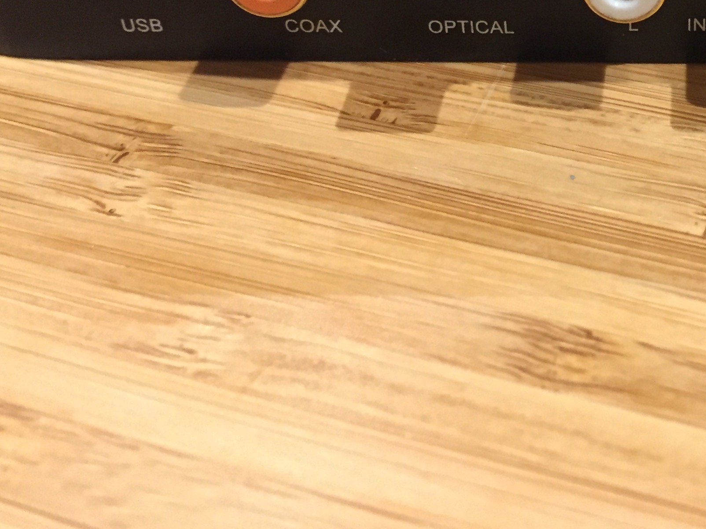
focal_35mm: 59
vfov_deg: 24.1
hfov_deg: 30.8
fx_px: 1203
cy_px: 52
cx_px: 676
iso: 250
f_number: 2.2
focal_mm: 4.15
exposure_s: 1/17
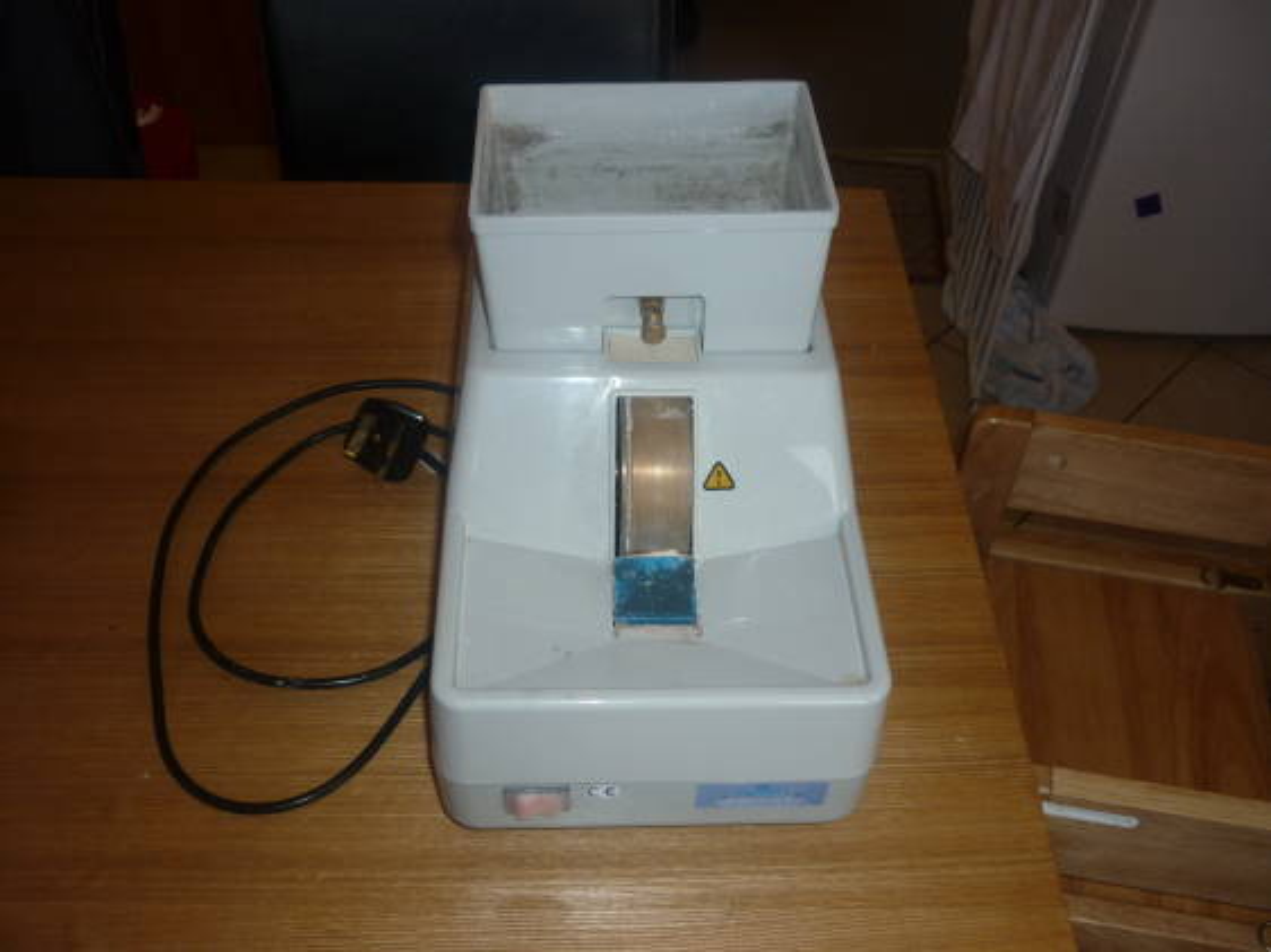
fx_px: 1211
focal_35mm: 33
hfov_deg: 55.4
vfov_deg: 42.9
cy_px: 476
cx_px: 636
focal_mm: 5.5
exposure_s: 1/30
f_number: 2.8
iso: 100
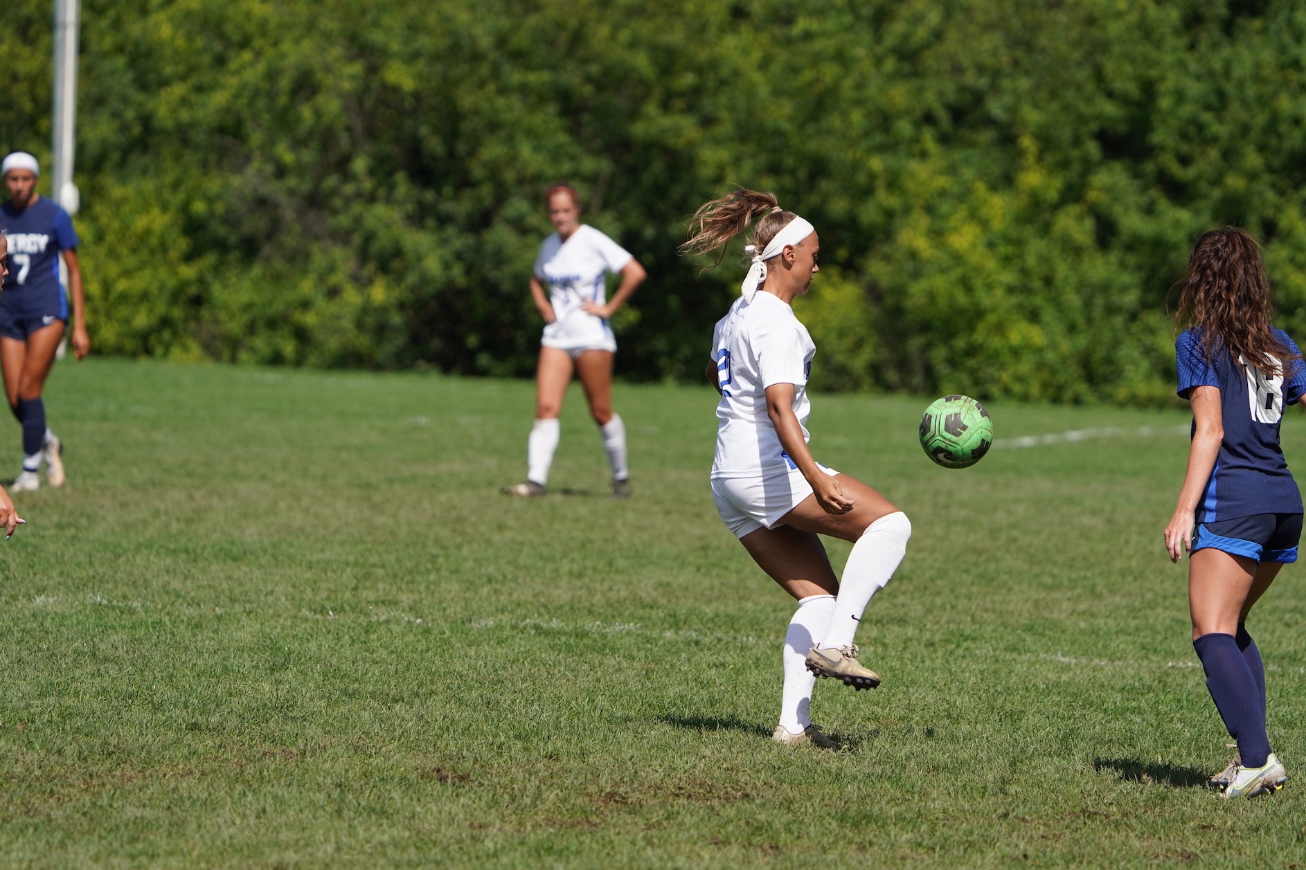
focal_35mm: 368
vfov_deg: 3.7
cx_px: 683
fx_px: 13348
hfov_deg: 5.6
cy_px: 436
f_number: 6.3
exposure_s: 1/2000
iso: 400
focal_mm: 347
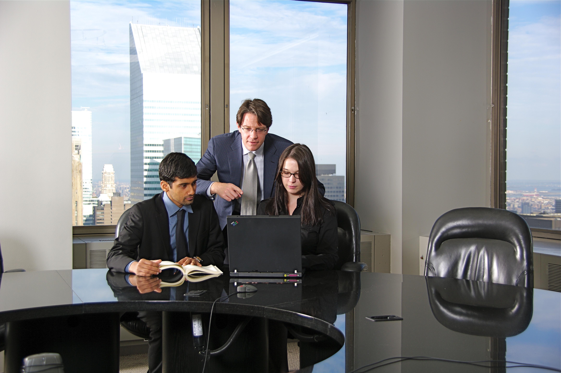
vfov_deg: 25.7
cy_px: 186
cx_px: 280
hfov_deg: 37.9
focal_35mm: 52
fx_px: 817
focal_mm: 35
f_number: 4
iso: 100
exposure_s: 1/180
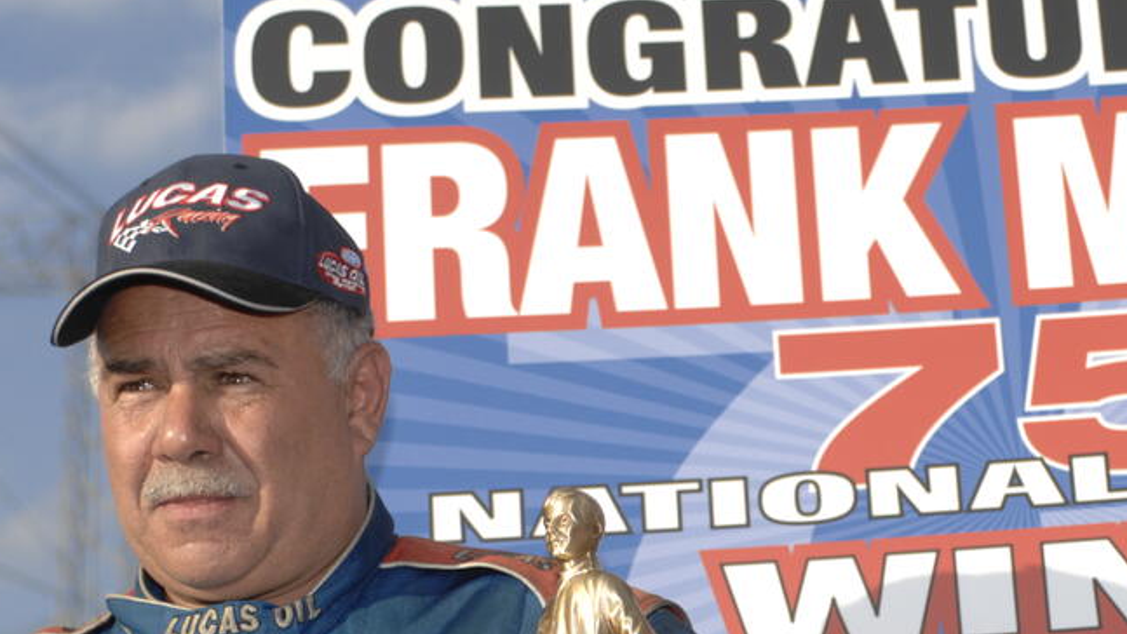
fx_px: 3526
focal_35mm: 118
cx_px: 808
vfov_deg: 10.2
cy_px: 624
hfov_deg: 18.1
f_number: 4
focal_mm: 38
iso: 200
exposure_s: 1/2500
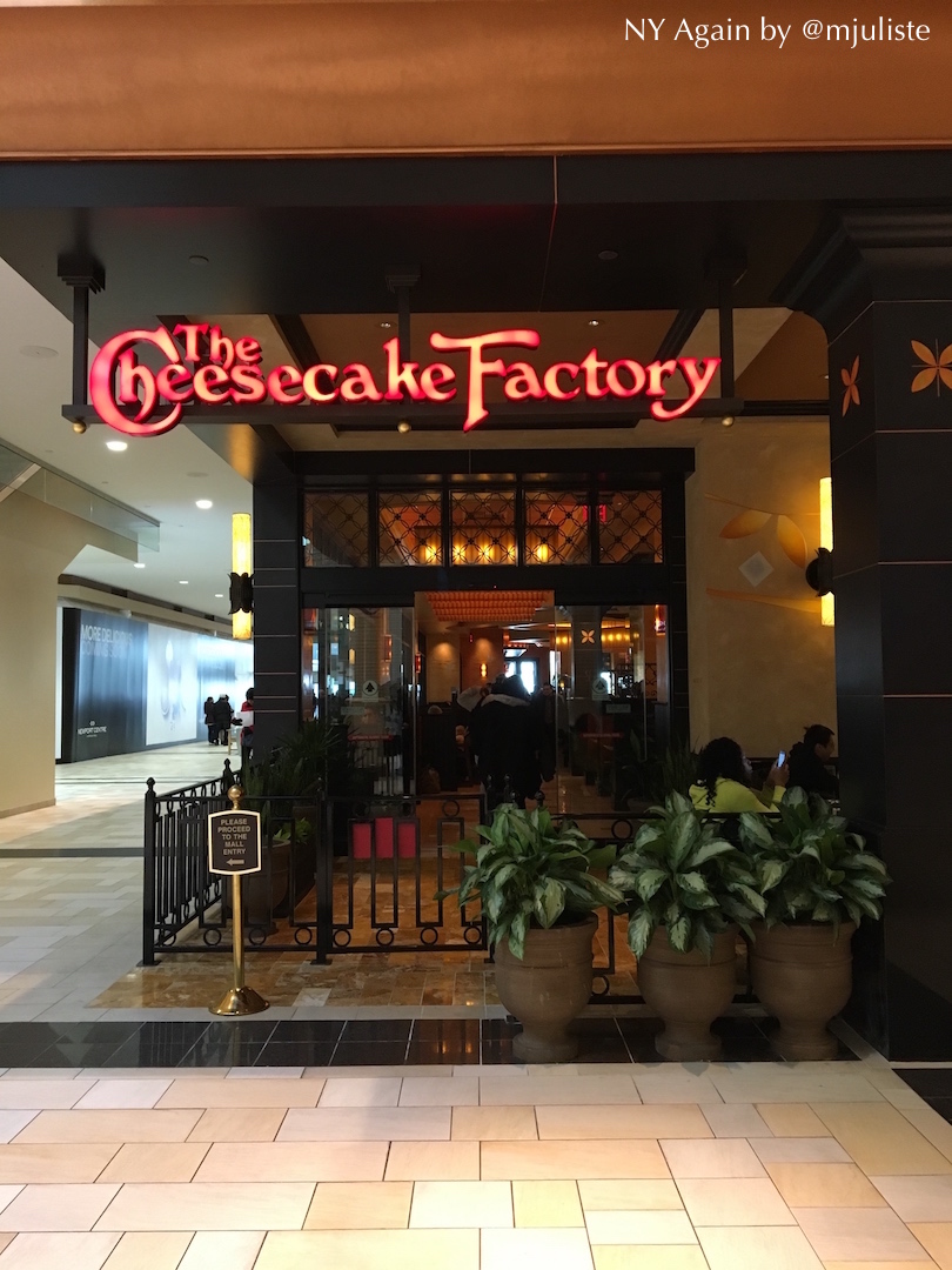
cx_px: 476
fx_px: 1063
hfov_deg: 48.2
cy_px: 635
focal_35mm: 29
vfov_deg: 61.7
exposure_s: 1/30
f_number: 2.2
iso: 160
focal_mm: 4.15
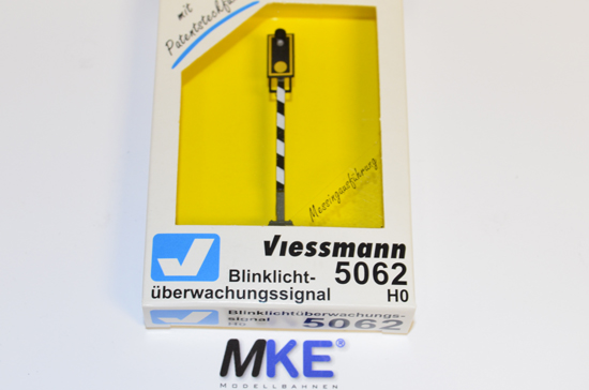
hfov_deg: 28.1
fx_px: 1175
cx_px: 294
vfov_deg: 18.8
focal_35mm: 72
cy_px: 195
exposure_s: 1/60
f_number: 9
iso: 1100
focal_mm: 48
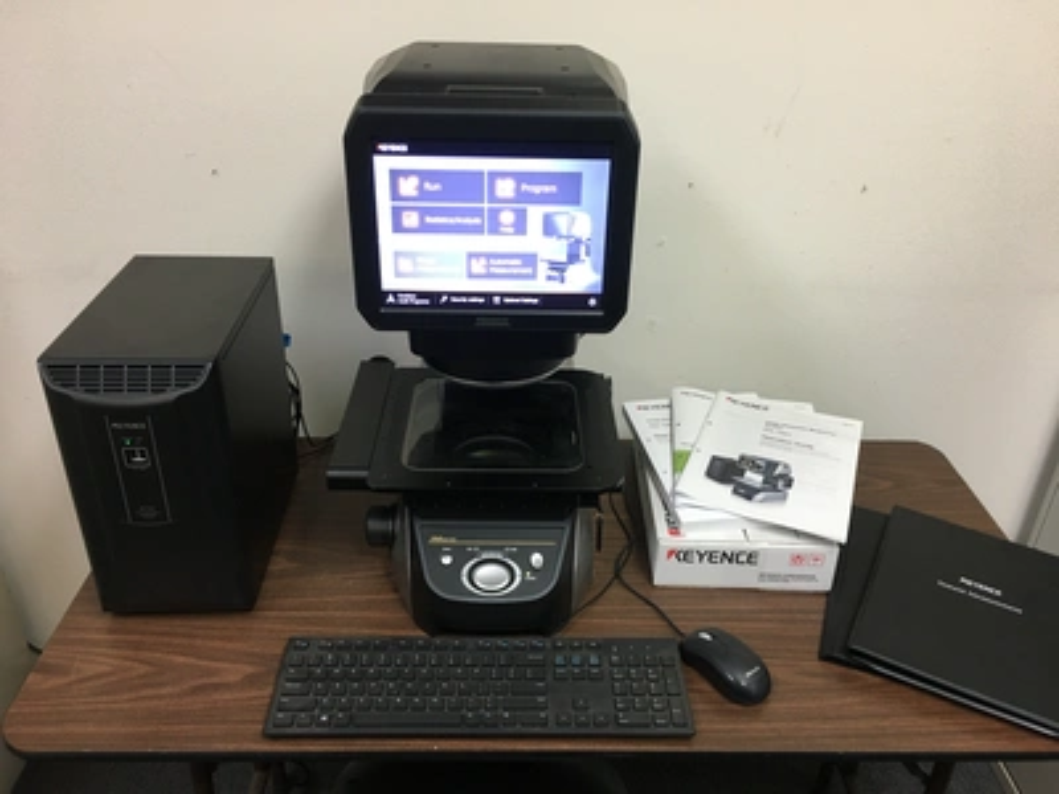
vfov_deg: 48.2
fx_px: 887
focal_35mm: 29
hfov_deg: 61.7
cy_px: 397
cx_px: 530
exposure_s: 1/30
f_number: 2.2
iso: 100
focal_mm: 4.15
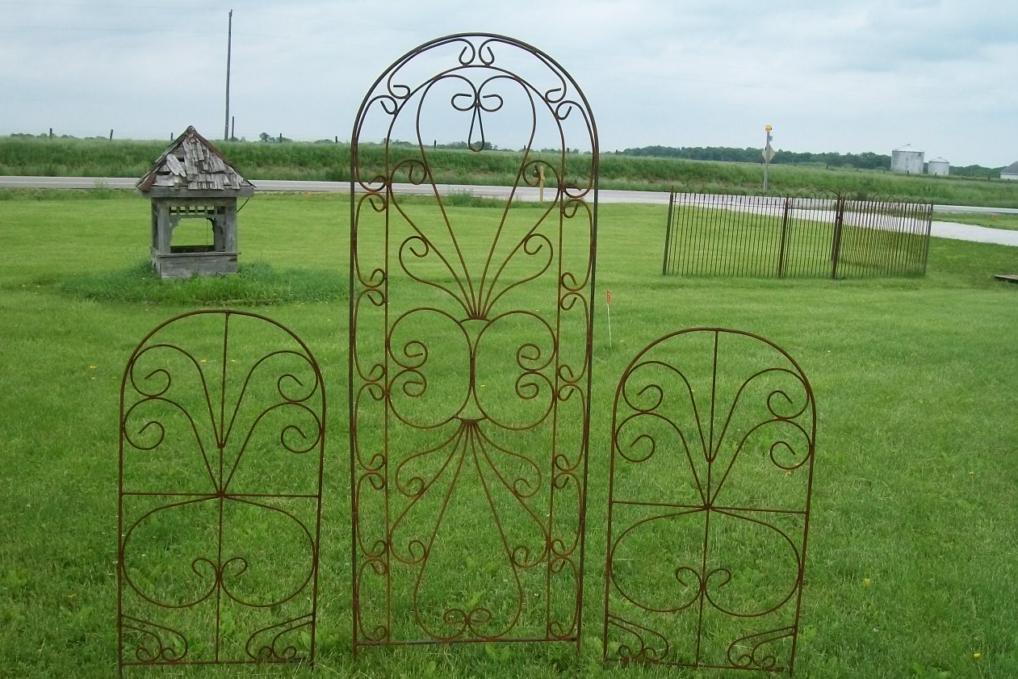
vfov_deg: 35.0
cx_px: 511
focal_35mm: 38
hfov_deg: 50.7
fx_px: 1075
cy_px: 387
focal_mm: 6
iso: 80
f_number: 4.8
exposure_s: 1/400
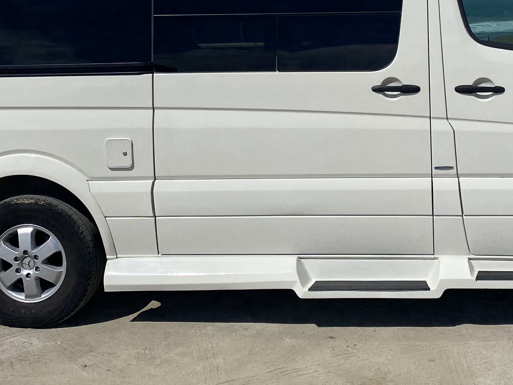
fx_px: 889
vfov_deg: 23.9
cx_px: 328
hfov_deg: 32.0
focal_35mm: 60
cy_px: 51
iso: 32
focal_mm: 4.25
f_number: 1.8
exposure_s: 1/8850
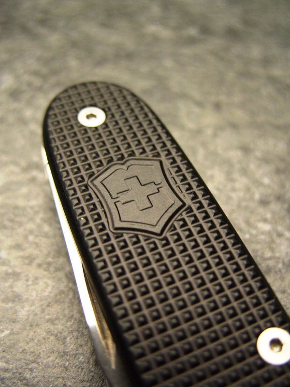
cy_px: 194
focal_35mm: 35
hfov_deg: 40.7
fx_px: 391
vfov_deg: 52.6
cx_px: 145
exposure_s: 1/45
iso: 200
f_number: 2.8
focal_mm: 7.8
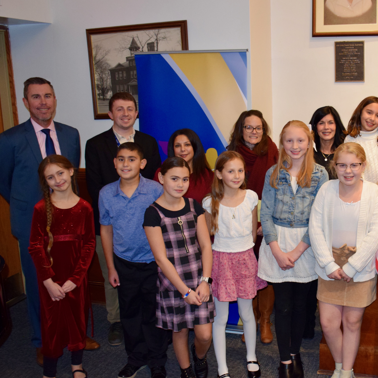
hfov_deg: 36.7
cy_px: 194
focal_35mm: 45
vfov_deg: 37.5
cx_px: 284
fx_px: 556
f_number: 3.5
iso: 1400
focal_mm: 20
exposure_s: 1/60
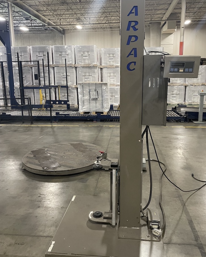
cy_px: 118
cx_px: 106
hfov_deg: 51.5
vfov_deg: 62.1
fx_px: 213
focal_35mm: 28
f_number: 1.6
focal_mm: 4.2
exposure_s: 1/60
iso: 500
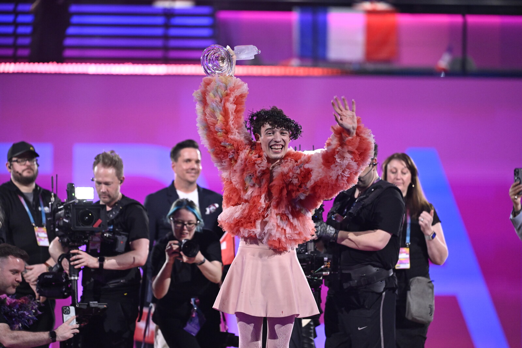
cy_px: 174
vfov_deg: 4.9
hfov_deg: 7.4
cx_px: 261
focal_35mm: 280
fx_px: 4060
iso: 5000
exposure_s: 1/250
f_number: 4
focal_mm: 280
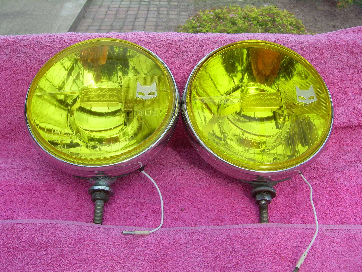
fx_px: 397
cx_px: 181
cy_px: 136
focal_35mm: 38
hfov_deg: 49.0
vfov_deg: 37.7
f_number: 6.4
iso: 50
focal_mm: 7.8
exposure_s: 1/200
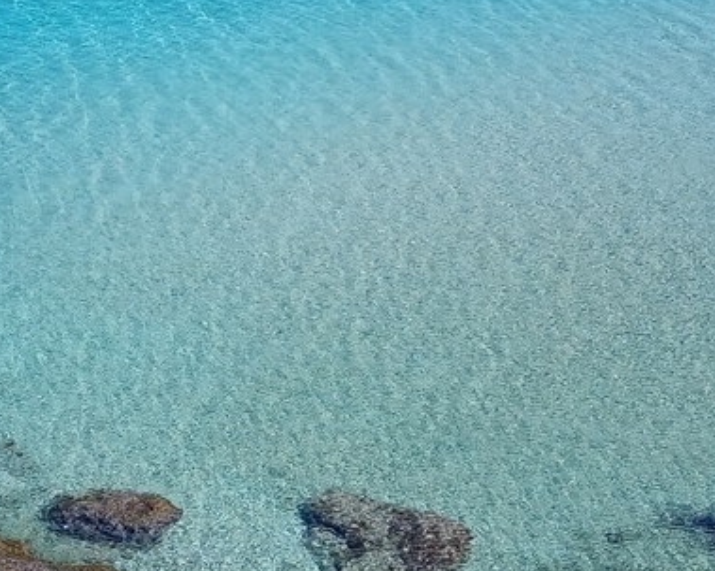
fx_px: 1904
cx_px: 191
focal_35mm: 90
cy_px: 98
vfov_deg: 16.9
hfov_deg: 21.1
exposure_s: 1/1397
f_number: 1.8
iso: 112
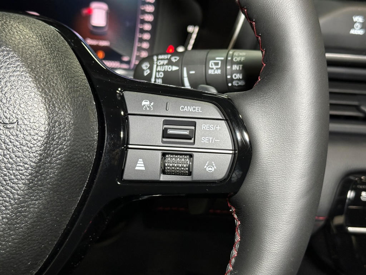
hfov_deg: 39.7
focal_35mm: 48
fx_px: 508
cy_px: 138
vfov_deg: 30.3
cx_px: 183
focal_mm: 6.86
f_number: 1.78
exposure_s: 1/40
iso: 400
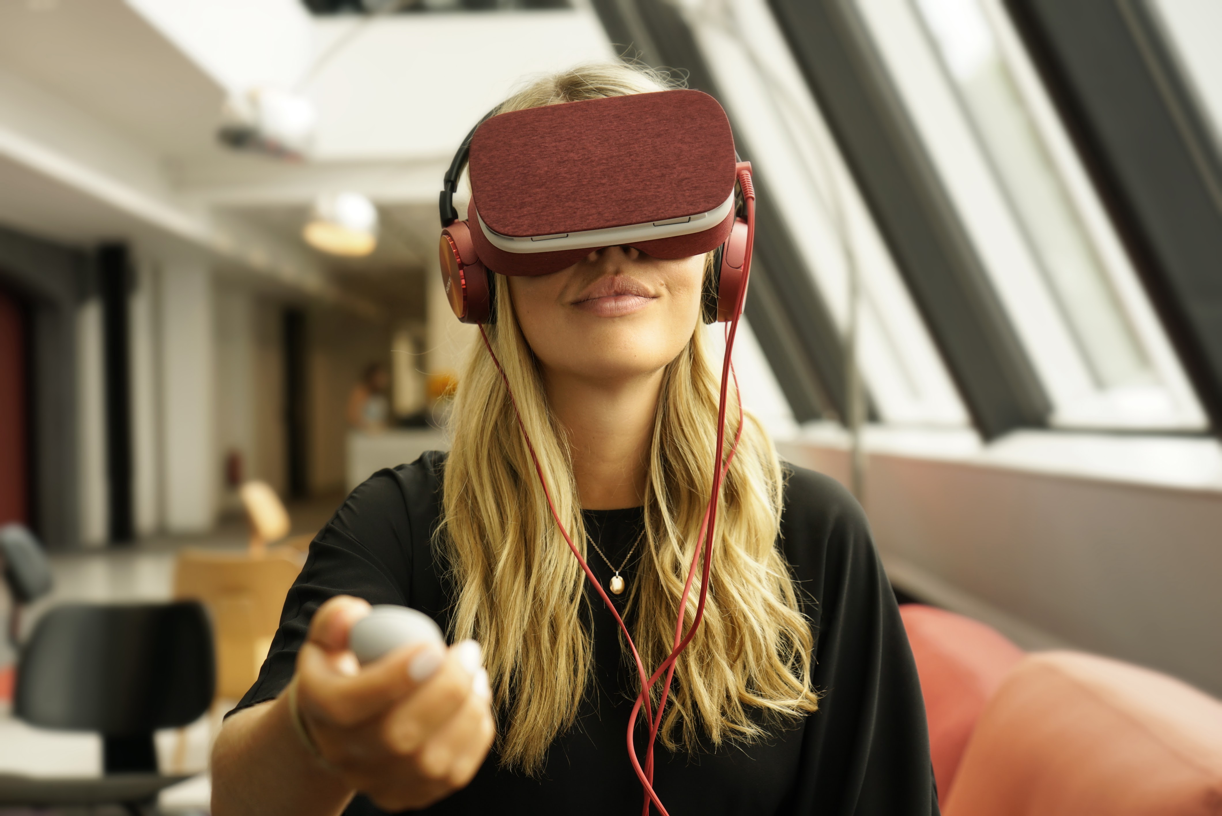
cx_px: 611
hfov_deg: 38.9
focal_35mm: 51
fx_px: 1732
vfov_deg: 26.5
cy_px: 408
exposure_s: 1/100
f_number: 4
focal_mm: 51
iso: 200
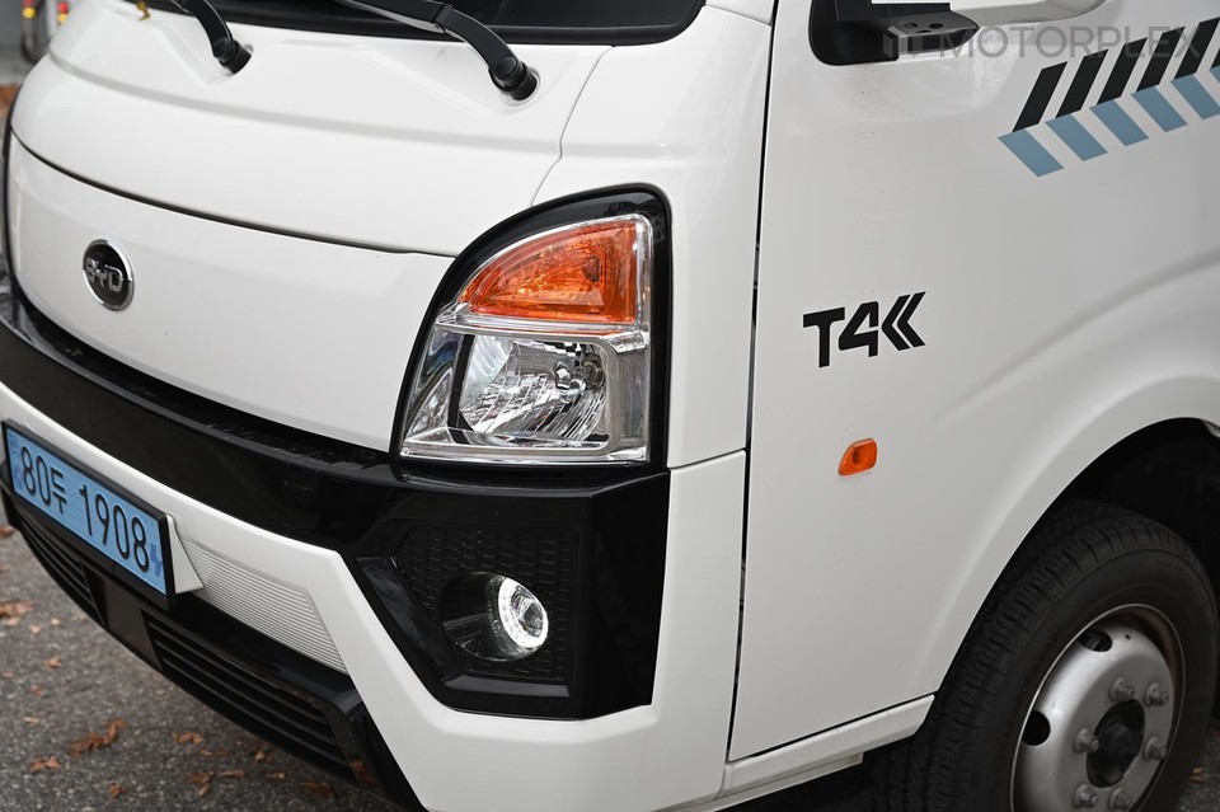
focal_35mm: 49
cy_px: 406
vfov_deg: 27.5
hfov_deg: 40.4
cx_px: 610
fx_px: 1660
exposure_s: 1/100
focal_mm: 49
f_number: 5
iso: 200
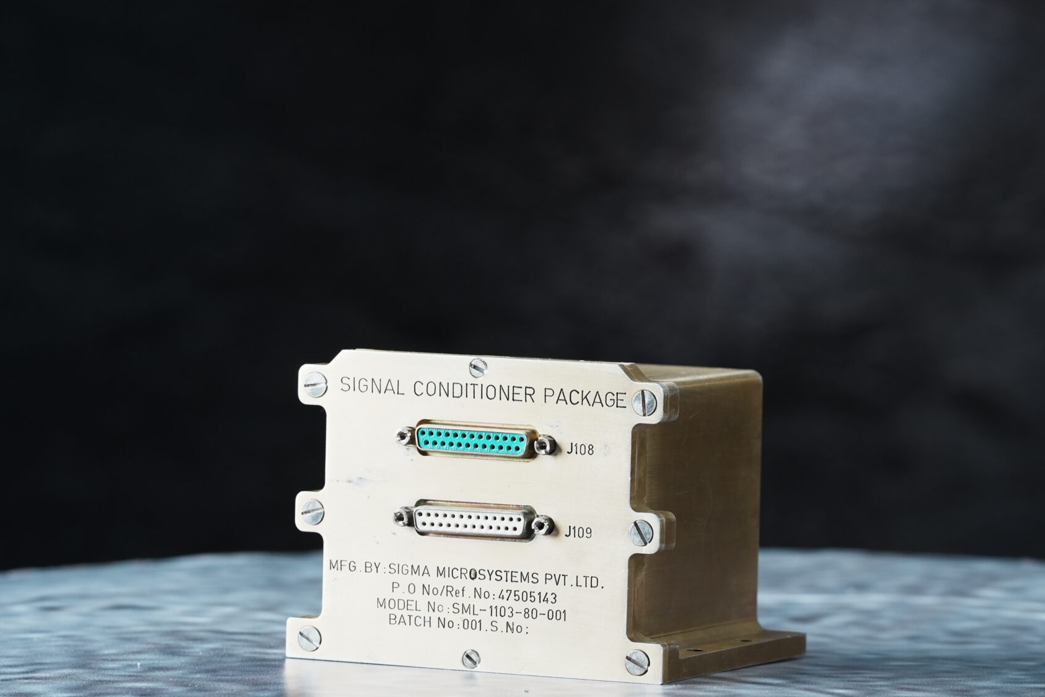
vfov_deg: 6.7
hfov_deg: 10.0
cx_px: 694
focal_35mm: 205
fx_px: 5950
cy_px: 276
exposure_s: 1/160
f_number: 6.3
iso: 500
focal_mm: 135
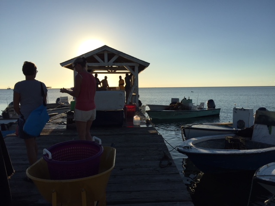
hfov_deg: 61.7
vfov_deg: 48.2
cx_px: 138
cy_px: 103
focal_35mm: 29
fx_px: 230
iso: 32
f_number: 2.2
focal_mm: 4.15
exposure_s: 1/3968
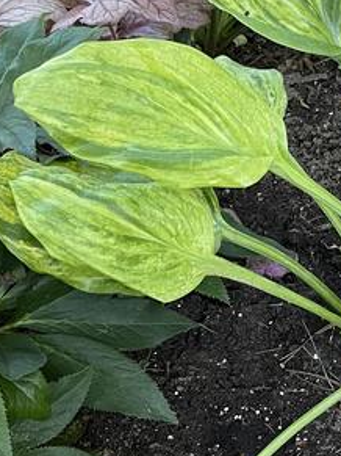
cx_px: 425
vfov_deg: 22.8
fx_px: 1130
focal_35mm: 86
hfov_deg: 16.4
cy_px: 229
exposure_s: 1/60
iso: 160
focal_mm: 5.1
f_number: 1.6
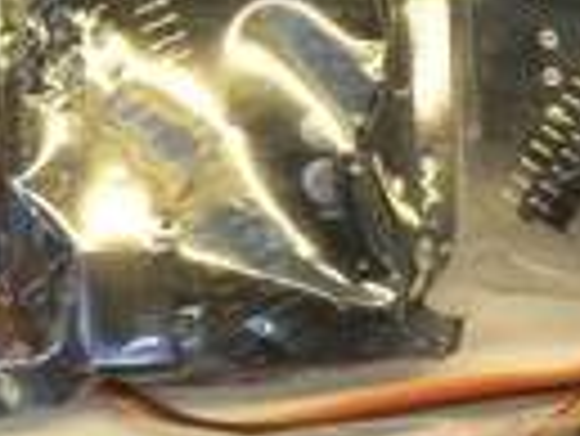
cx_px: -112
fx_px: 2264
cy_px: 166
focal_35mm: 135
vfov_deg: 11.0
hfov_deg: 14.2
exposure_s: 1/33
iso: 64
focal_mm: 4.15
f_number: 2.2
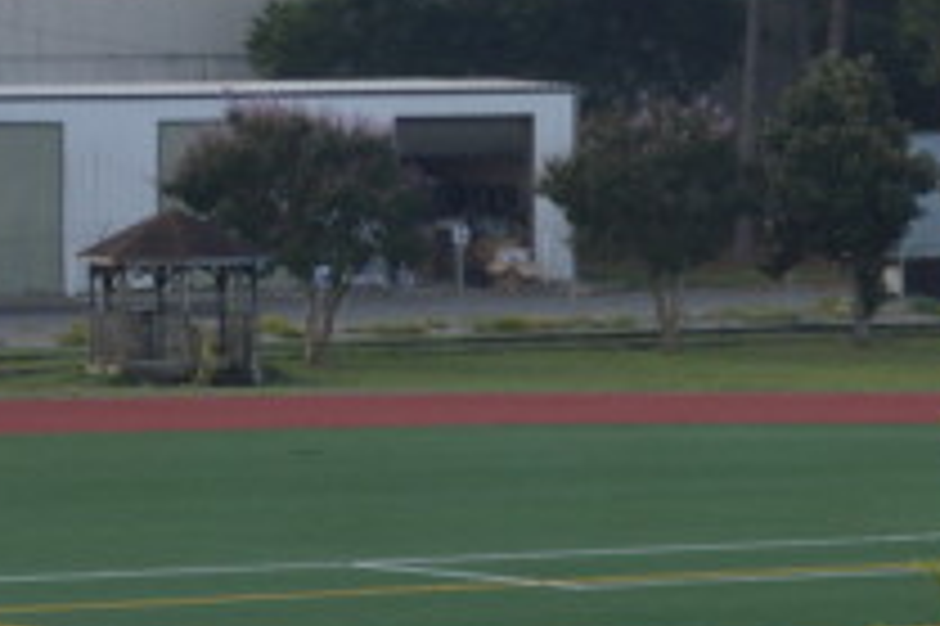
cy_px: 29
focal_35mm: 403
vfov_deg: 3.4
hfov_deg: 5.1
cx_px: 288
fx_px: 10526
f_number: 5.6
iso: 100
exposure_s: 1/200
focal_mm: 55
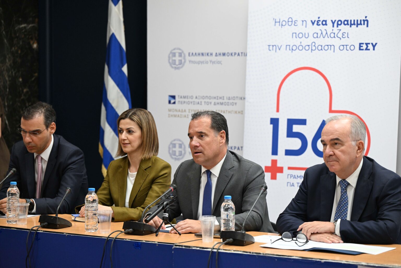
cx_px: 200
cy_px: 134
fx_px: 1337
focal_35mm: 120
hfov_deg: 17.1
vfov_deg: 11.4
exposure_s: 1/320
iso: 3200
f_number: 3.5
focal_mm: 120
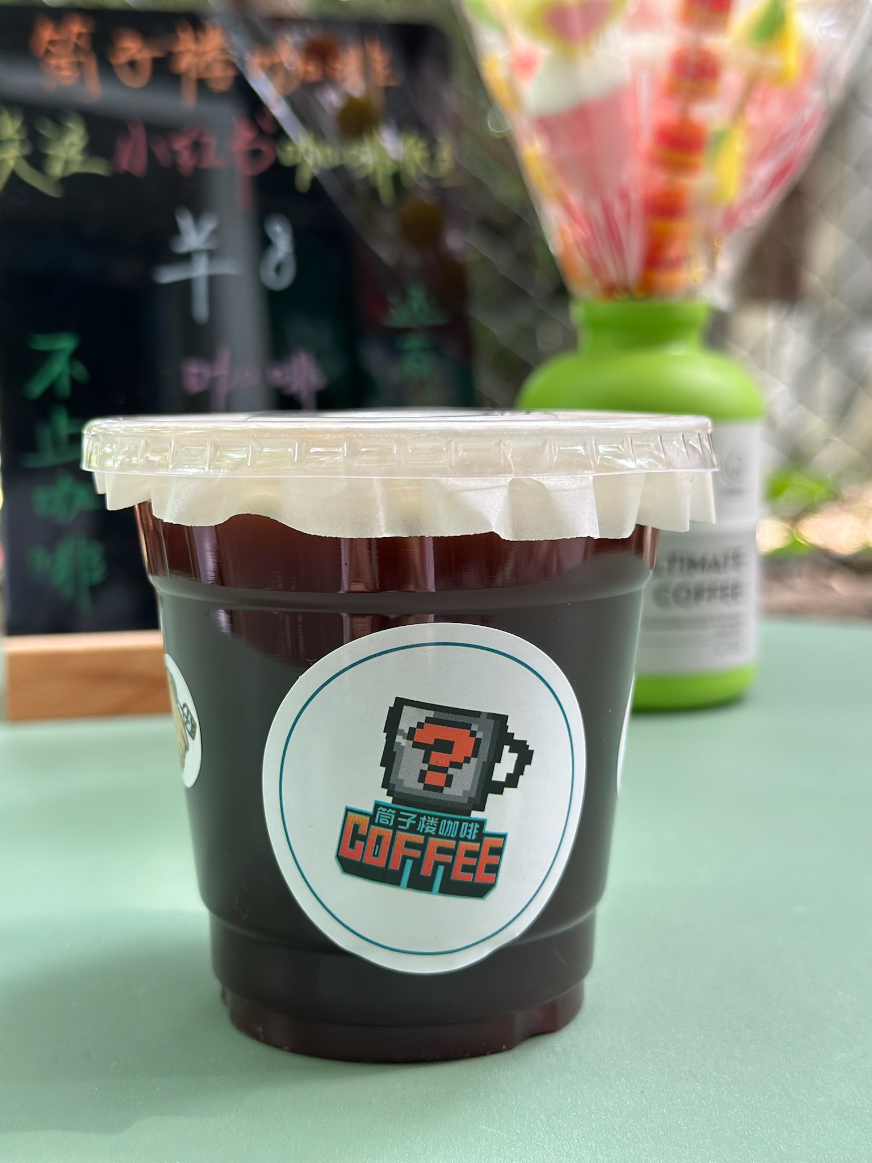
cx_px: 436
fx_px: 1612
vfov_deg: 39.7
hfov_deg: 30.3
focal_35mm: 48
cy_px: 582
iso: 125
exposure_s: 1/104
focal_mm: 6.86
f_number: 1.78
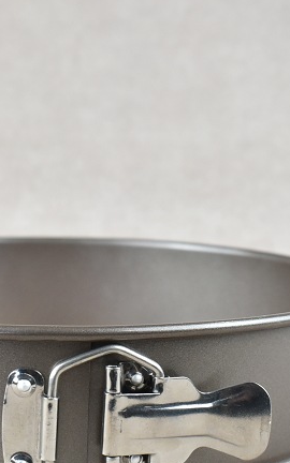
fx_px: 1075
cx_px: 87
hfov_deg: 15.3
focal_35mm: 85
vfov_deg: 24.3
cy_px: 293
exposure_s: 1/100
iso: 800
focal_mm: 24
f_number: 4.5
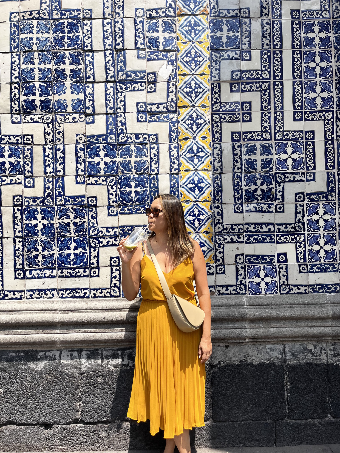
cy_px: 226
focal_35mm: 26
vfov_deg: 67.3
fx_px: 340
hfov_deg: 53.1
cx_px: 170
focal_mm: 5.1
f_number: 1.6
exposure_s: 1/1890
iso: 50
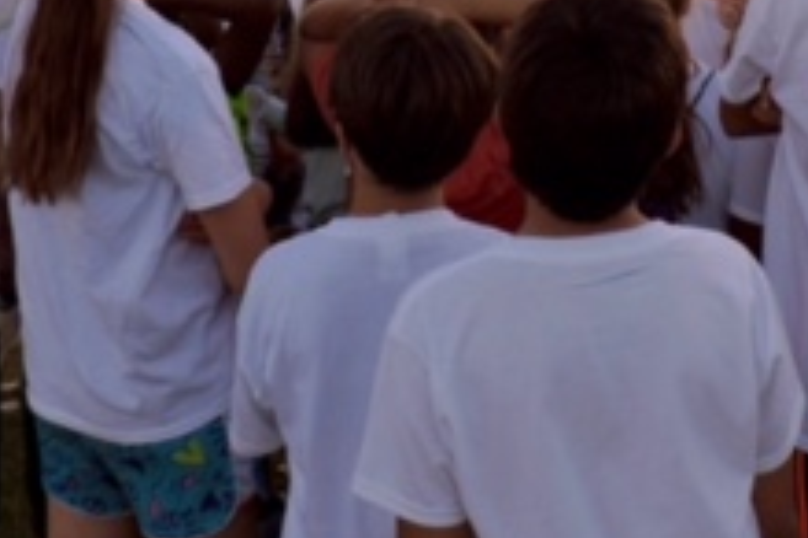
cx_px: 631
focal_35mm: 73
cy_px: -236
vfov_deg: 17.1
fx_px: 1638
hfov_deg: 27.2
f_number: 3
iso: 100
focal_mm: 4.3
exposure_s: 1/125
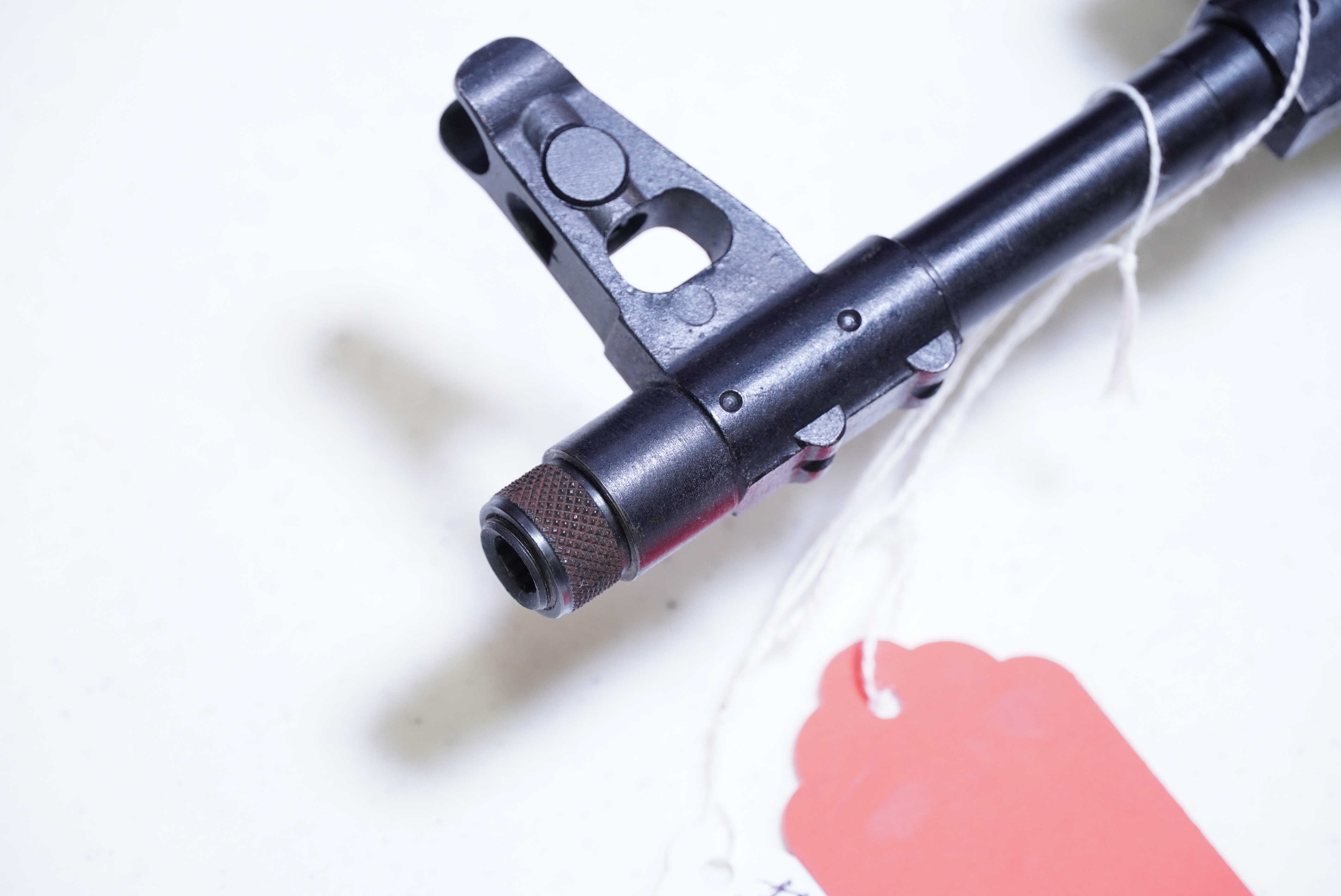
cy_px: 448
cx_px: 670
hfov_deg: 14.4
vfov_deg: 9.6
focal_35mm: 142
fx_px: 5311
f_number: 5.6
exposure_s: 1/125
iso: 1000
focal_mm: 95
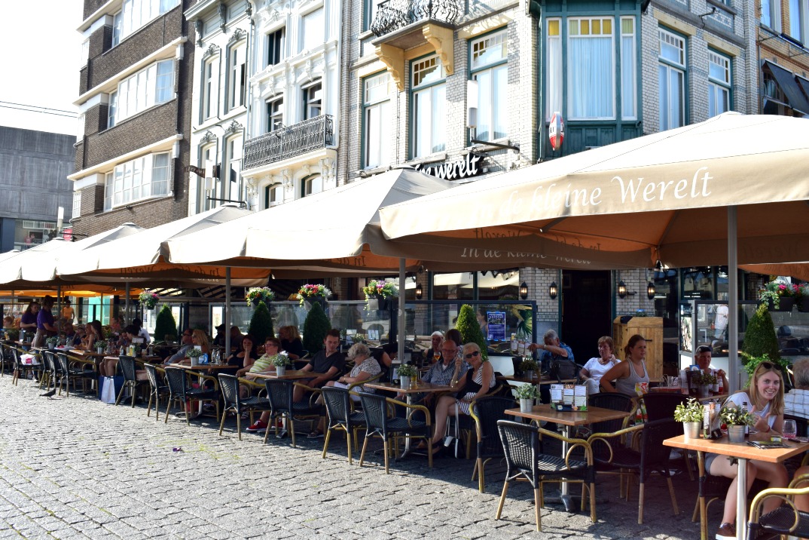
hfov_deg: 53.1
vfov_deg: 36.9
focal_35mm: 36
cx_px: 404
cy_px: 270
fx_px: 809
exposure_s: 1/320
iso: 400
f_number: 10
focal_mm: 24
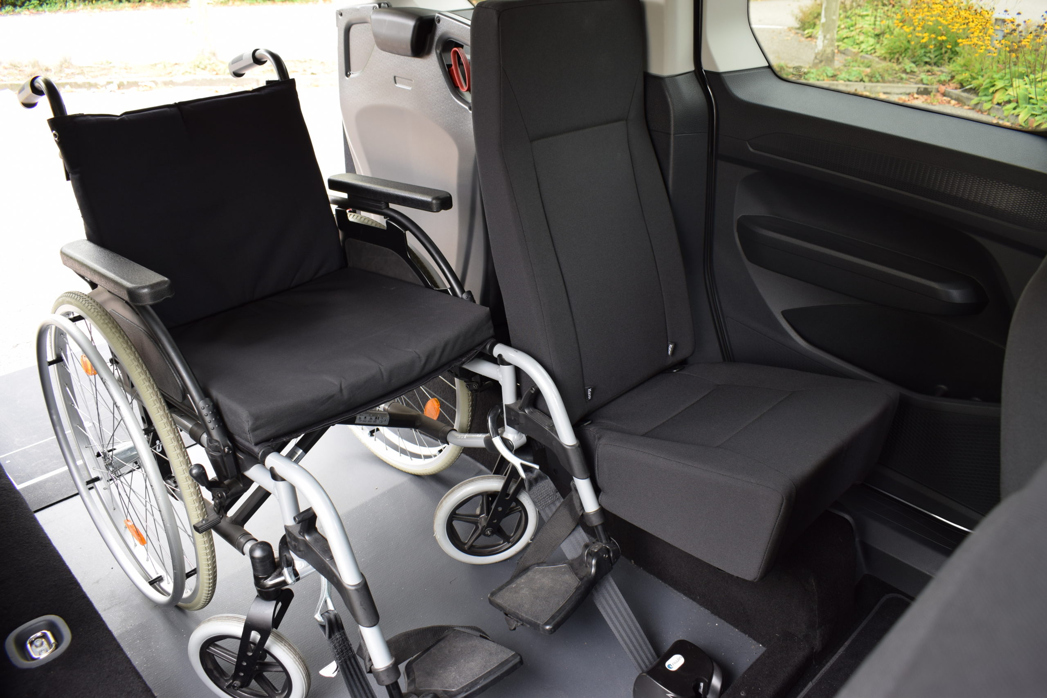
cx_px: 524
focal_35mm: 27
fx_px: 785
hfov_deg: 67.4
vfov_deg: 47.9
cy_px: 349
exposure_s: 1/13
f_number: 5.6
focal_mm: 18
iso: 250
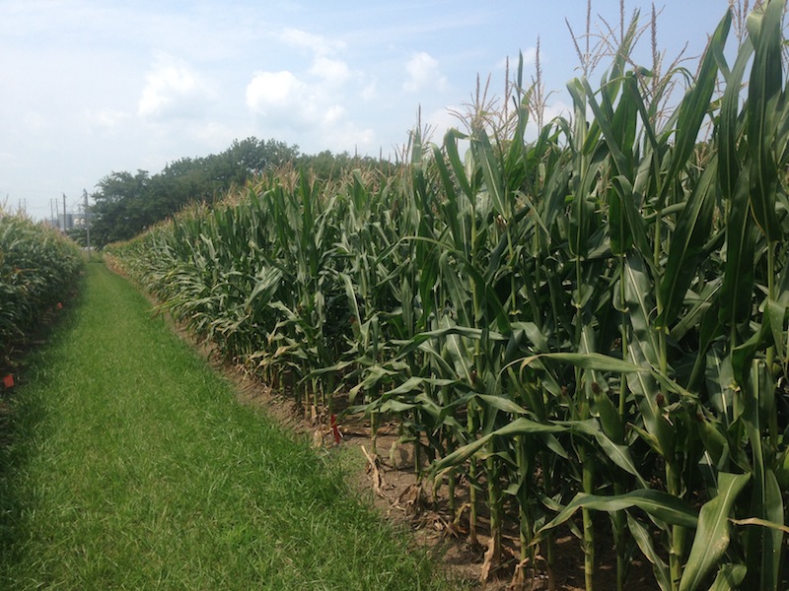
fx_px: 752
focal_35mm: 33
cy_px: 296
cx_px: 394
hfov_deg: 55.4
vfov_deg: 42.9
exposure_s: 1/1427
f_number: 2.4
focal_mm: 4.12
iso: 50
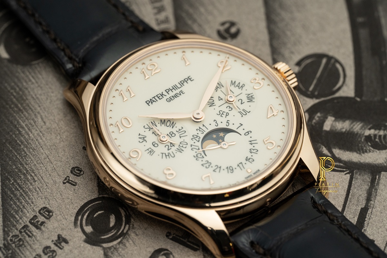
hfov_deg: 19.5
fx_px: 1129
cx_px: 194
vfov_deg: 13.0
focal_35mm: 105
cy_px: 129
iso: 1000
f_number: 10
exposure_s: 1/20
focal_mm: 105
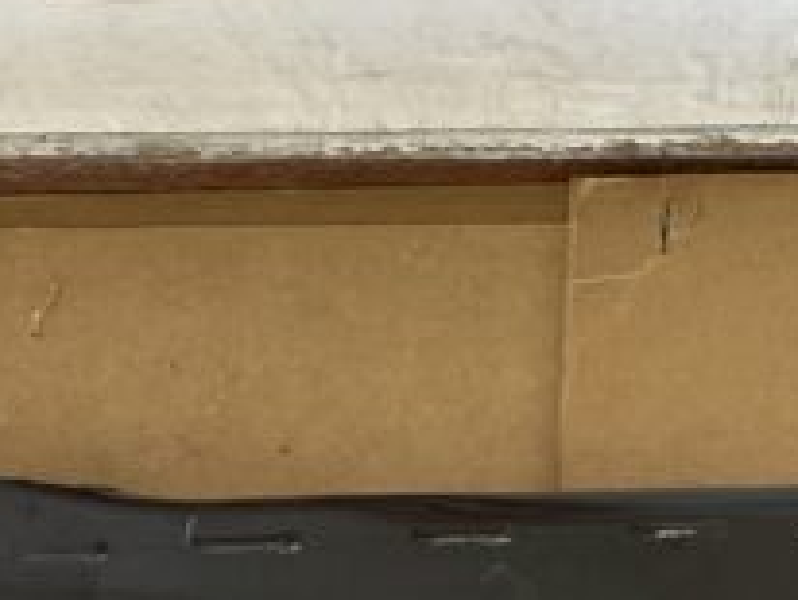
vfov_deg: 11.3
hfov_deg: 14.0
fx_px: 2977
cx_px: 1317
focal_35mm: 129
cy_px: 708
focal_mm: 4.25
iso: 64
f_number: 1.8
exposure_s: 1/100
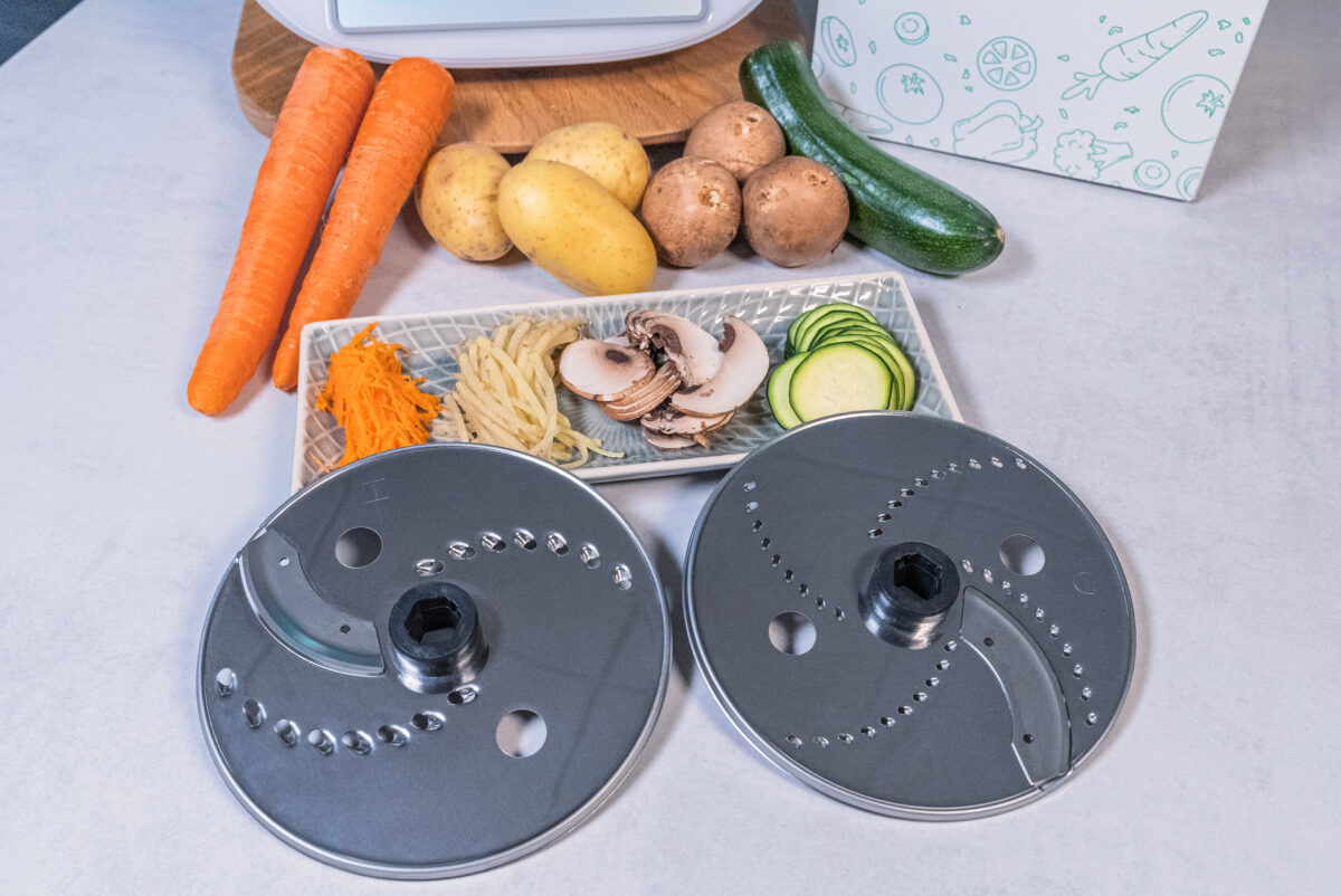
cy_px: 448
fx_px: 1305
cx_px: 670
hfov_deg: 54.4
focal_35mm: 35
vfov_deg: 37.9
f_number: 8
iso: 5000
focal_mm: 35
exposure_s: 1/200
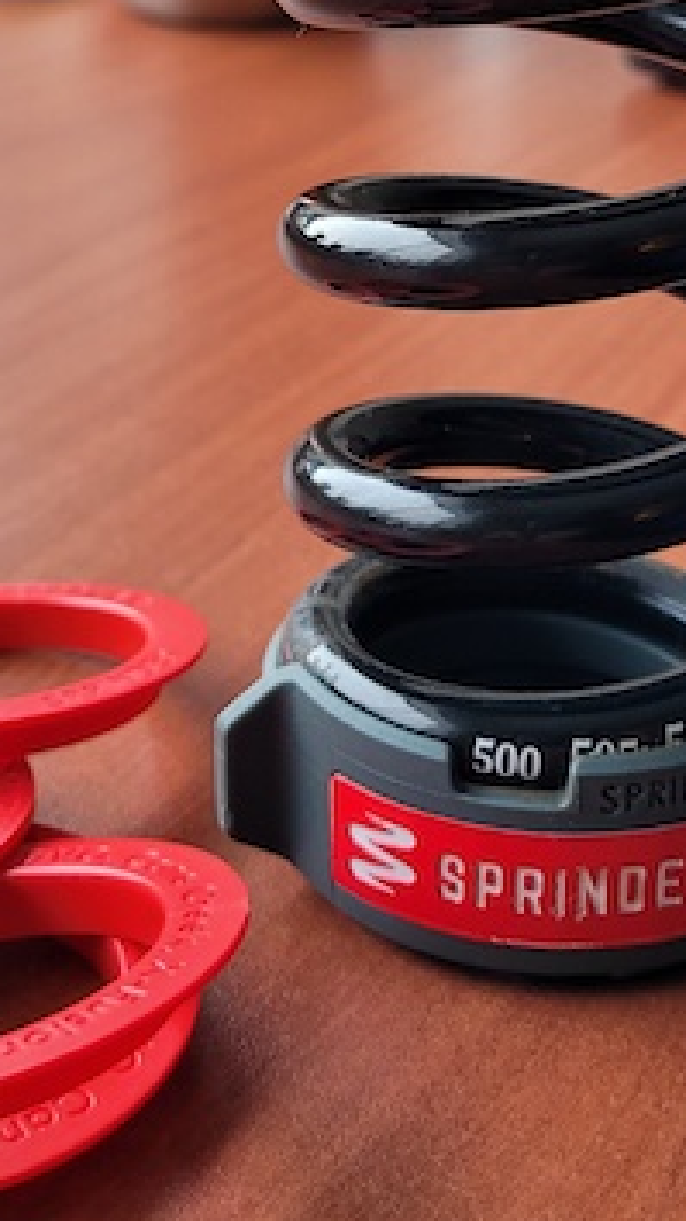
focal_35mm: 64
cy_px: 238
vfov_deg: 31.9
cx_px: 372
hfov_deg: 18.8
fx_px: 2071
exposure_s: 1/119
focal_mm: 5.4
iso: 160
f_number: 1.8
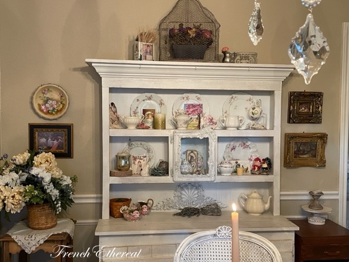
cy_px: 131
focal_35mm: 26
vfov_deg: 53.1
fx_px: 262
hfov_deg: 67.3
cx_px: 174
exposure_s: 1/60
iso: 200
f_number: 1.6
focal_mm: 4.2
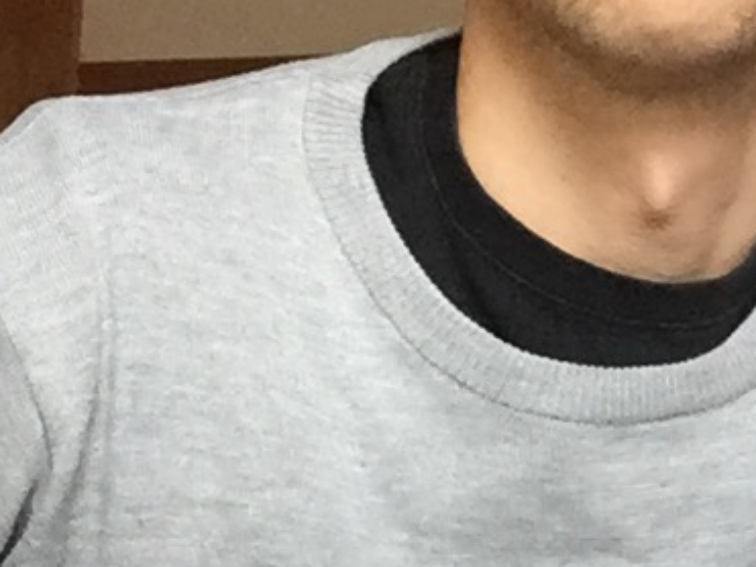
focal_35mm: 107
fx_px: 2336
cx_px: 575
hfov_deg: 18.3
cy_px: 255
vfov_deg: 13.8
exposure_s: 1/33
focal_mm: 2.65
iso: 320
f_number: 2.2
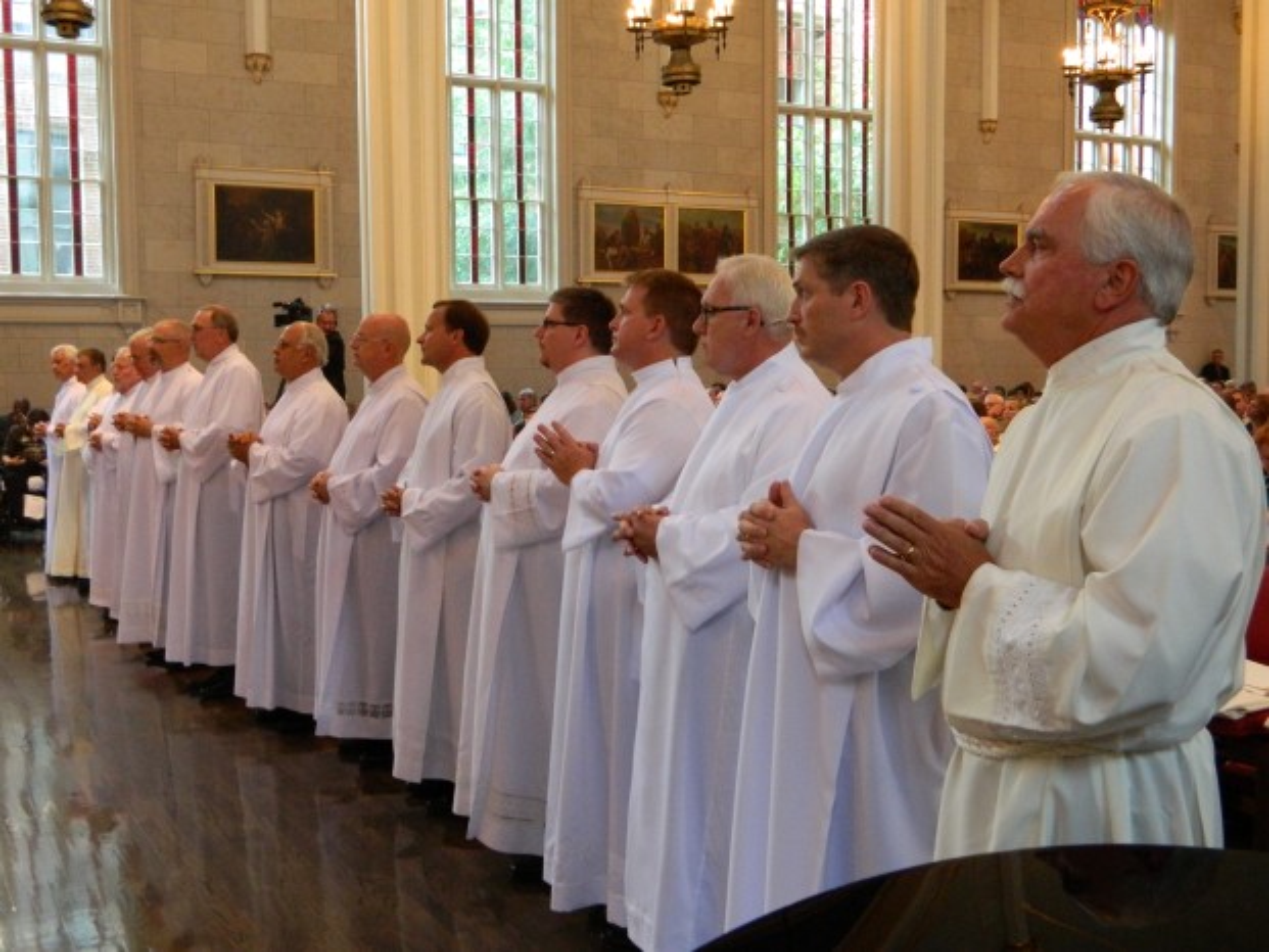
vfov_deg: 35.1
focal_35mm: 41
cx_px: 634
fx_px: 1503
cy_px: 476
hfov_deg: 45.8
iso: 400
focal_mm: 7.3
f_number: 3.5
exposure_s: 1/30
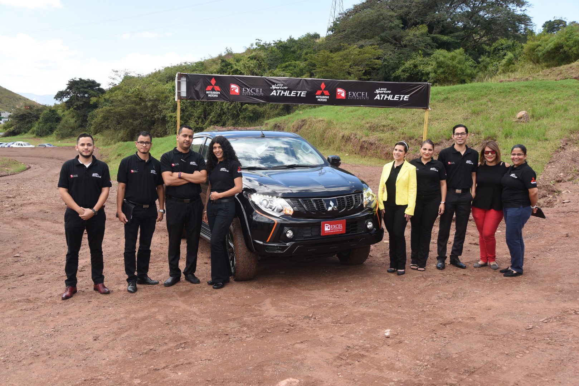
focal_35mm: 32
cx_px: 290
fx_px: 515
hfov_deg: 58.7
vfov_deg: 41.1
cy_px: 193
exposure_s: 1/125
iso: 100
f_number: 6.3
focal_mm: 32
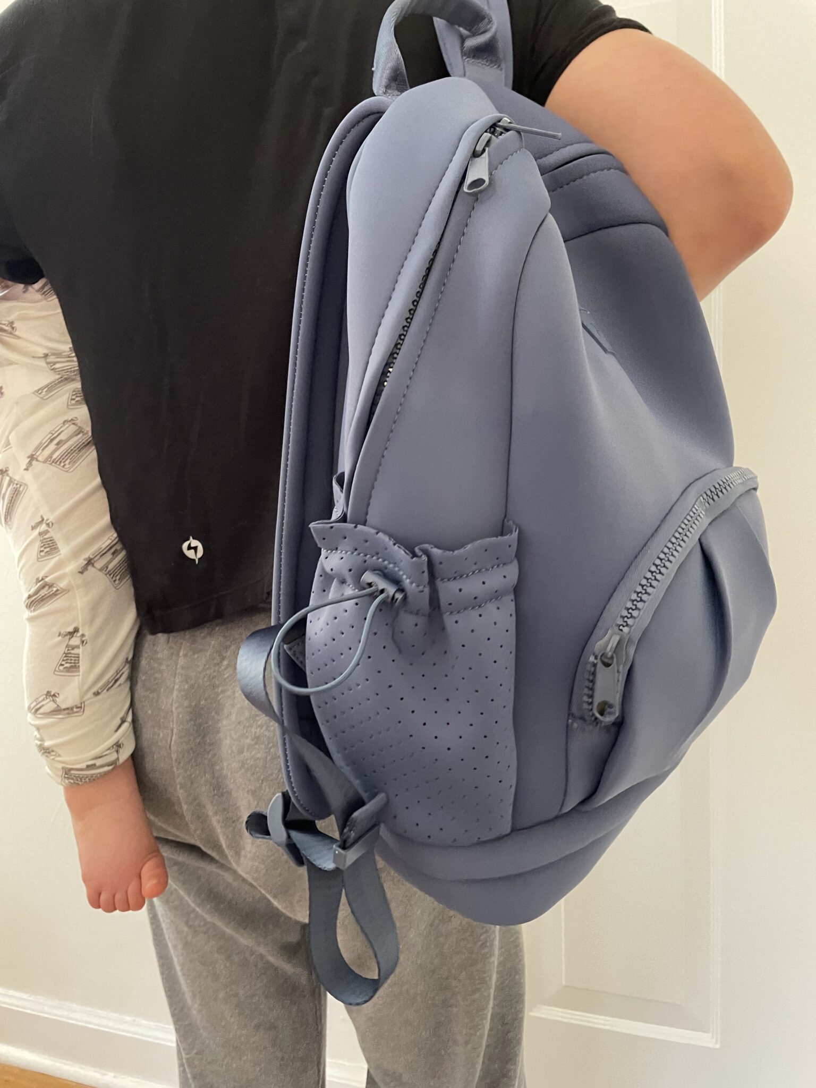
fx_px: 817
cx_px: 408
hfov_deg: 53.1
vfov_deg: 67.3
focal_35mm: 26
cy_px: 544
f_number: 1.6
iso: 400
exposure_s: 1/40
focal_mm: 4.2
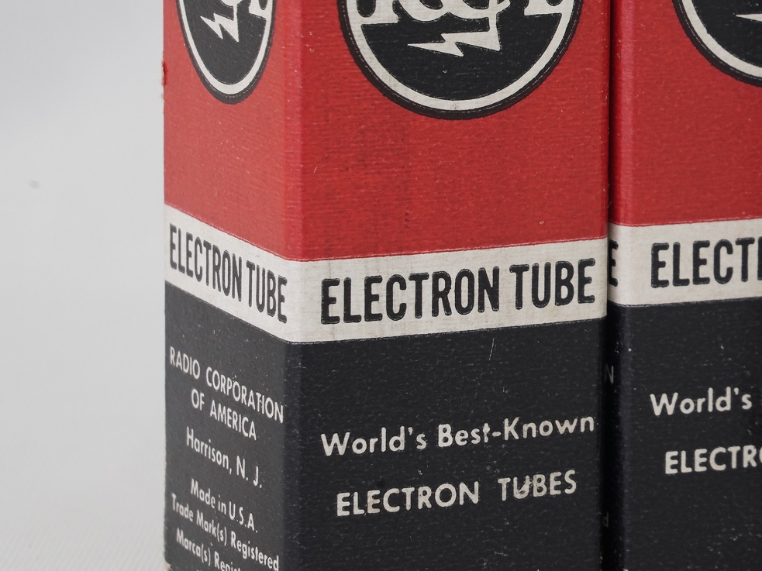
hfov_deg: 8.5
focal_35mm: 231
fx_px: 5084
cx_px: 786
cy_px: 152
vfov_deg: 6.4
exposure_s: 1/1.25
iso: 800
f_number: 18
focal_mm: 105
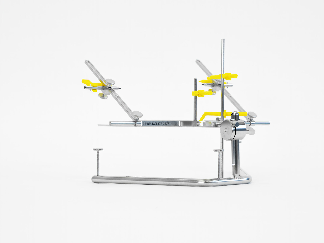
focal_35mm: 90
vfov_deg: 16.4
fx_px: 842
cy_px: 122
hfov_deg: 21.8
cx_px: 162
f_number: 8
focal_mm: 45
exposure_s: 1/100
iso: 400
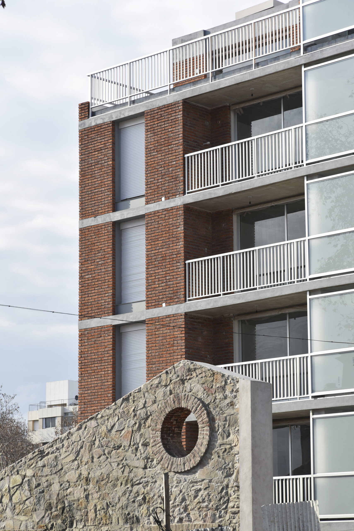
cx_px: 177
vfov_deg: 20.0
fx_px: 1503
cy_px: 266
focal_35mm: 102
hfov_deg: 13.4
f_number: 9
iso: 100
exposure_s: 1/125
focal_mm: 102
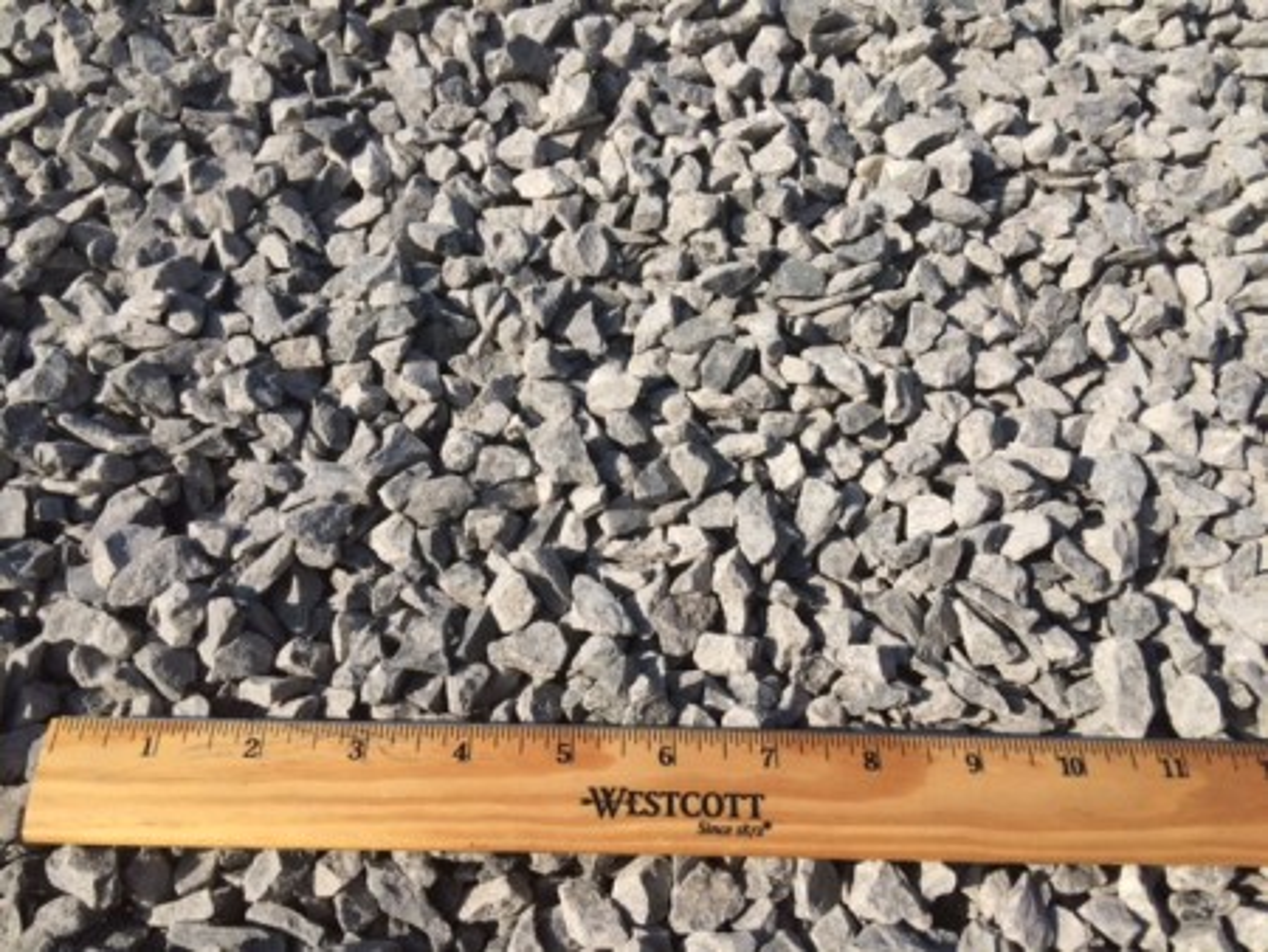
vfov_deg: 48.3
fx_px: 1063
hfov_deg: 61.6
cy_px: 476
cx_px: 634
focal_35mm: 29
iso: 32
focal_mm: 4.15
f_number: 2.2
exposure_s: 1/2740
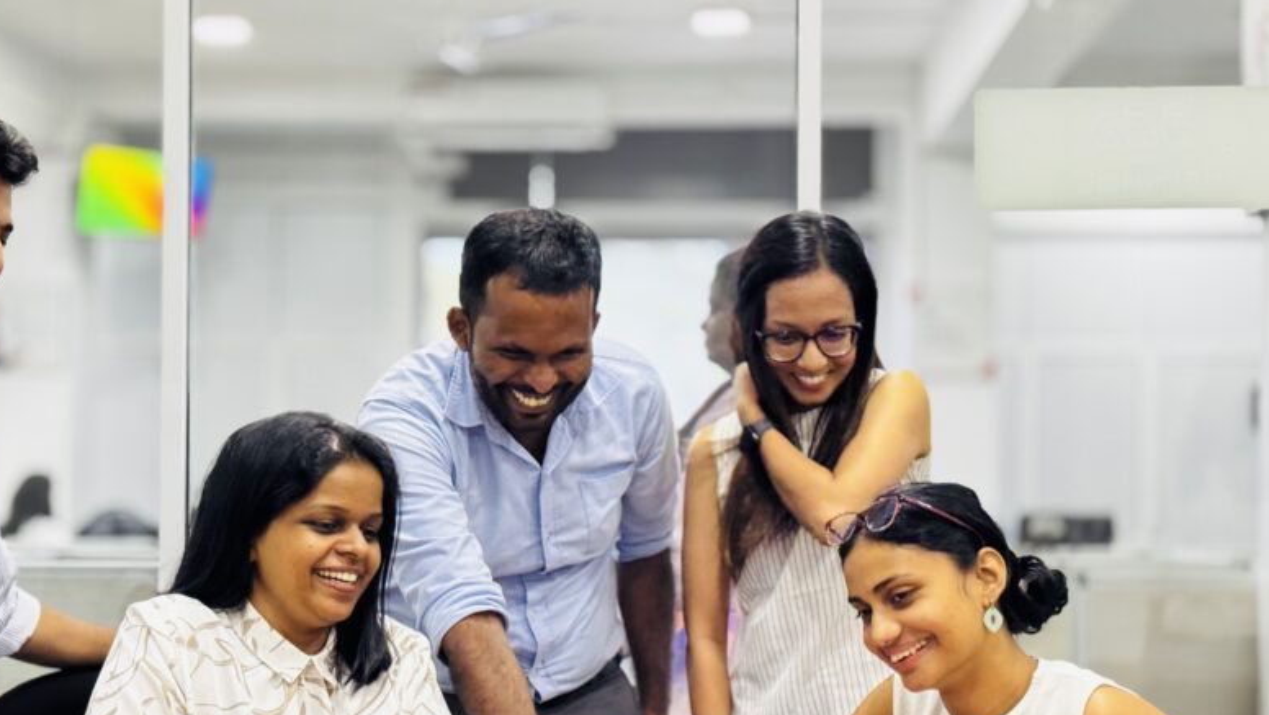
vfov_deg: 17.5
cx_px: 502
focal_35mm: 69
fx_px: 2322
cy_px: 419
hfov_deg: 30.5
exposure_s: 1/40
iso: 400
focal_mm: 6.76
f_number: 1.78
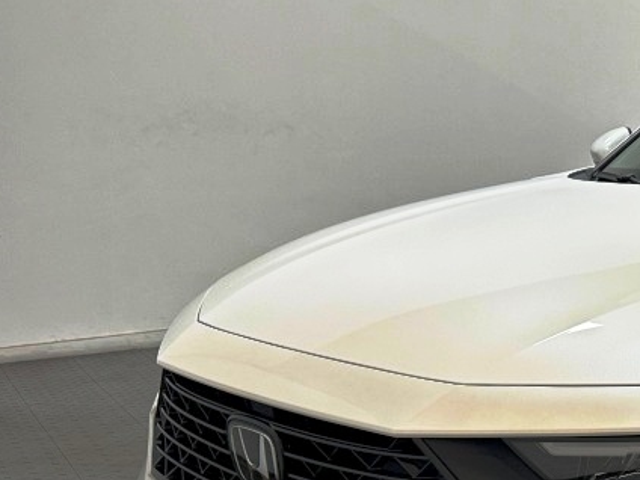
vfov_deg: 24.5
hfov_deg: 29.3
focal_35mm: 58
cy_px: 433
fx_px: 1072
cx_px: 738
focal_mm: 6.86
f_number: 1.78
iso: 160
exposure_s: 1/60
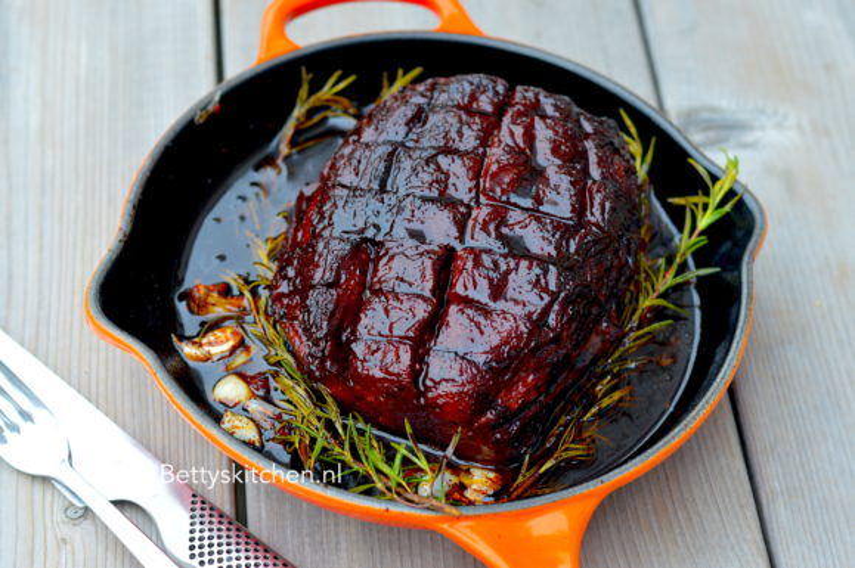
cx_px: 428
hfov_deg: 27.0
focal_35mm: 75
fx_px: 1780
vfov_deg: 18.1
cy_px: 284
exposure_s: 1/80
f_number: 4.5
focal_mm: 50
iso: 400
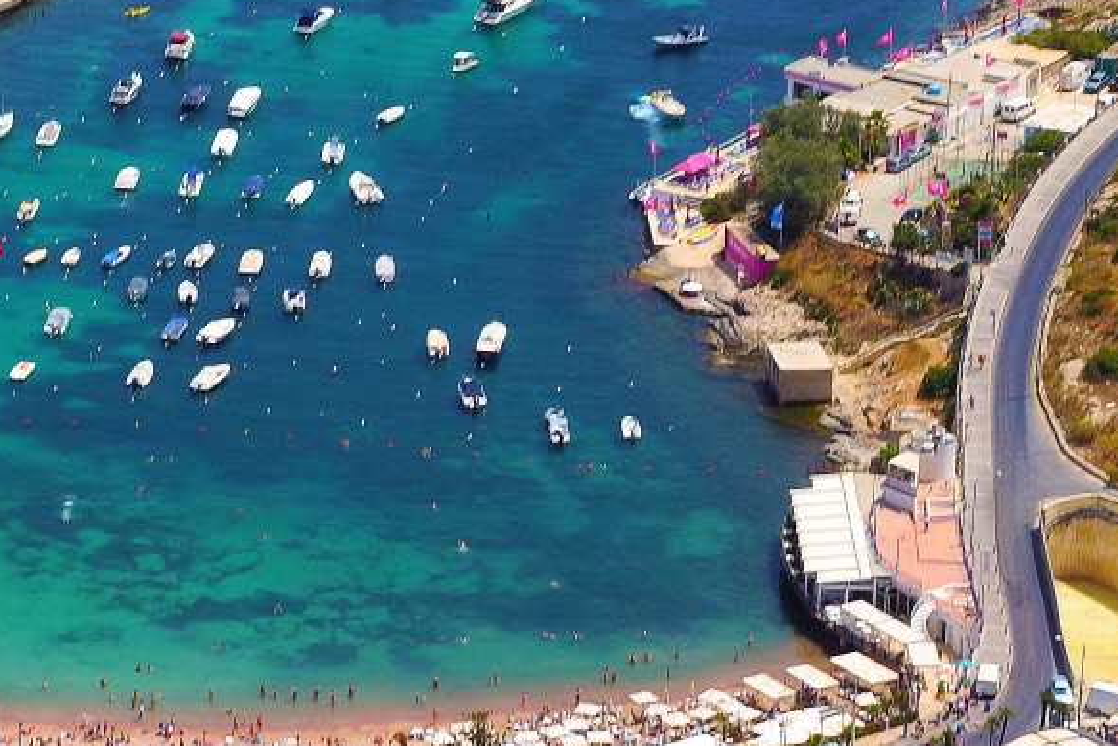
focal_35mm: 193
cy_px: 86
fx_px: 5995
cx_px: 222
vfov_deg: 7.1
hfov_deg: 10.6
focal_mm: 50
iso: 100
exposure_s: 1/200
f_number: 13
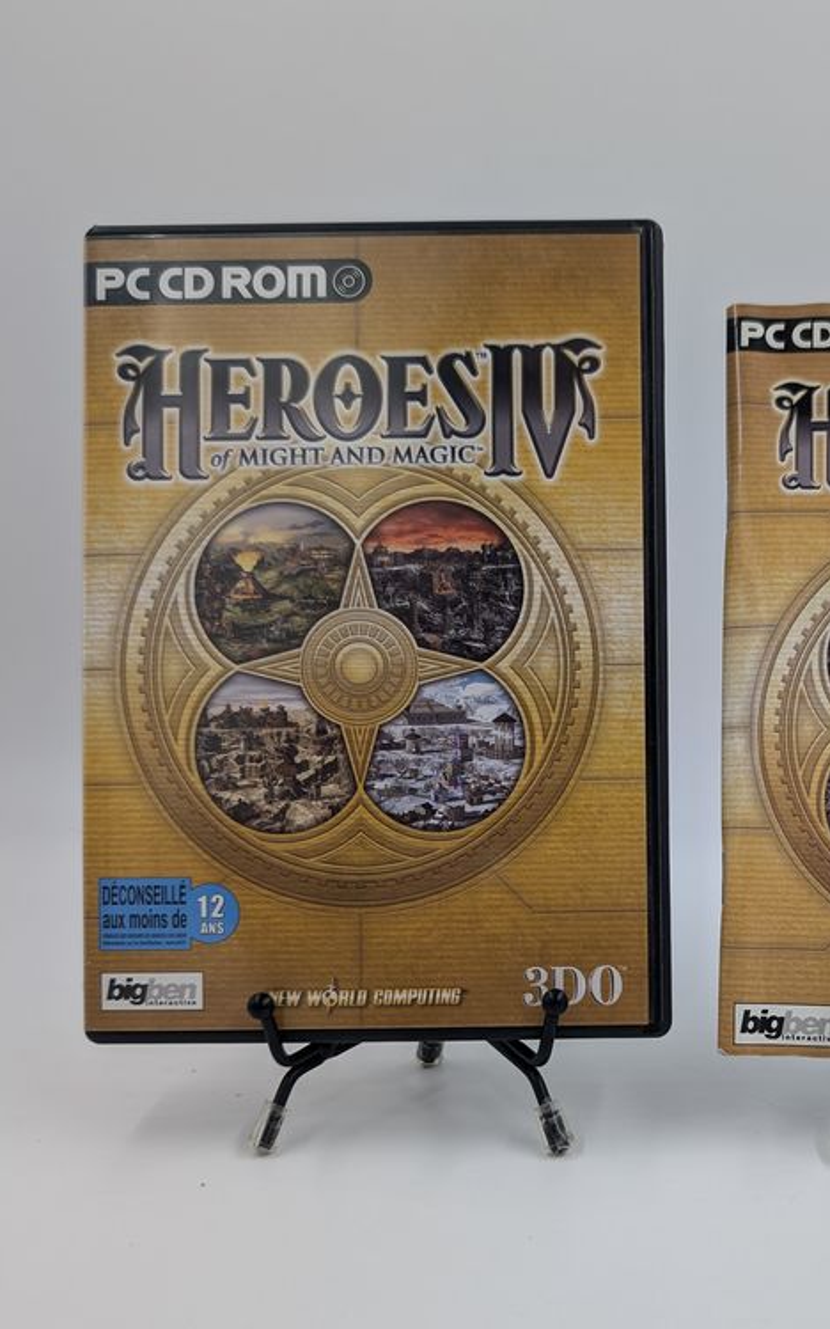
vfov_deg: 56.3
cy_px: 800
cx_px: 652
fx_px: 1231
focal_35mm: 34
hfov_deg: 36.1
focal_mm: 6.9
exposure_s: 1/24.4
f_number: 1.68
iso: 21
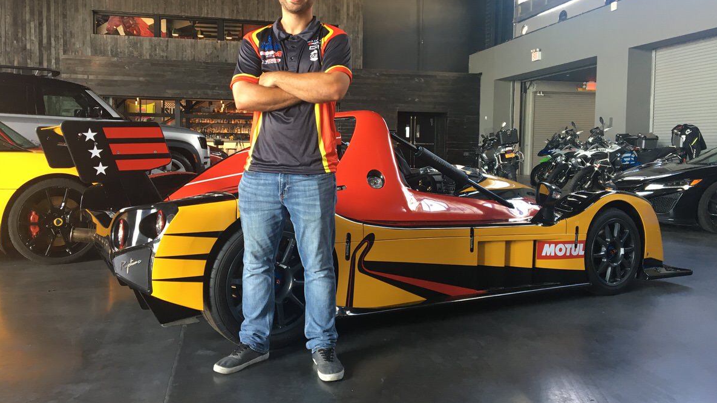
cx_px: 361
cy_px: 171
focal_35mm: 32
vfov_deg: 36.6
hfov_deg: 61.0
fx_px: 608
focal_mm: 4.15
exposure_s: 1/30
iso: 50
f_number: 2.2
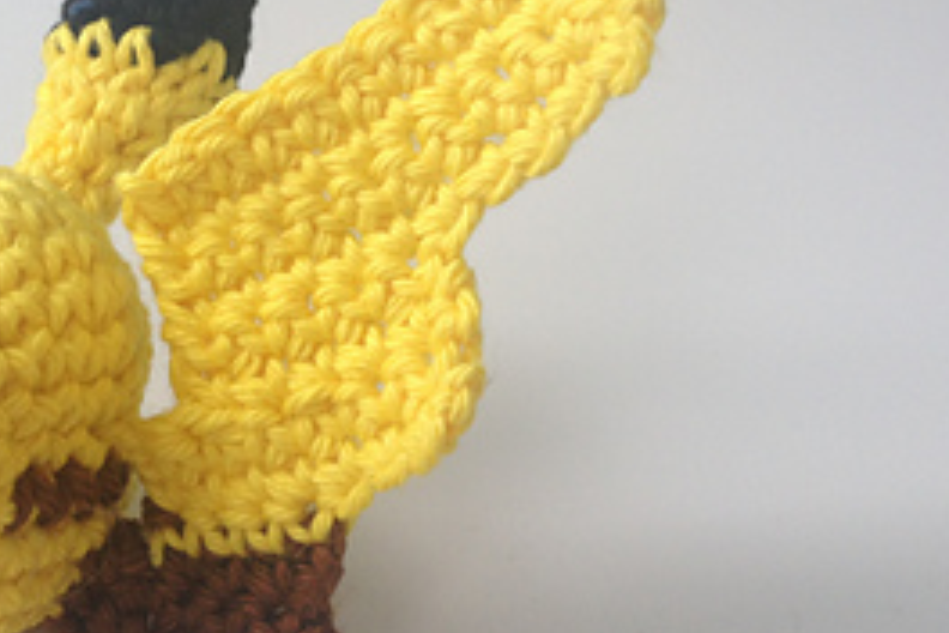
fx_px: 1819
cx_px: 180
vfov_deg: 19.7
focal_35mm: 69
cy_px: 261
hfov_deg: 28.6
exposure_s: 1/24
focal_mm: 4.28
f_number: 2.4
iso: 50
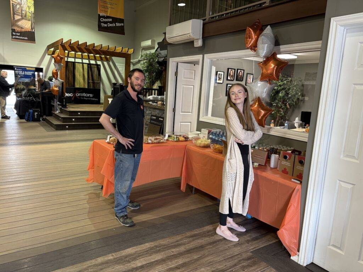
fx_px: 273
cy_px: 136
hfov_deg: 67.3
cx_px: 182
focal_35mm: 26
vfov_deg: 53.1
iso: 160
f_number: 1.6
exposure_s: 1/60
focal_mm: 5.96
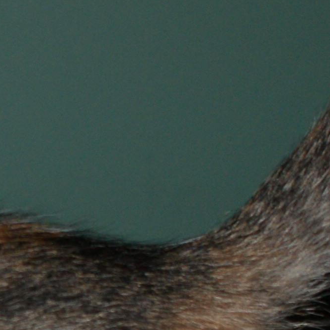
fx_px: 2394
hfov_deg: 7.7
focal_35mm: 222
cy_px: 289
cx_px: -209
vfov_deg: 7.9
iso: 400
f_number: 5.6
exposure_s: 1/60
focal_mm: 30
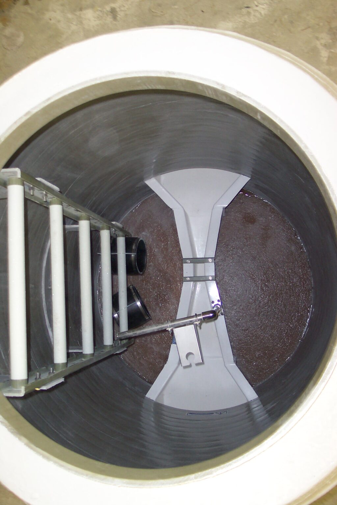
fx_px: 534
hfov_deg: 35.1
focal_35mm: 38
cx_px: 168
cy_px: 252
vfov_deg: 50.7
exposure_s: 1/30
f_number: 2.8
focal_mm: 8
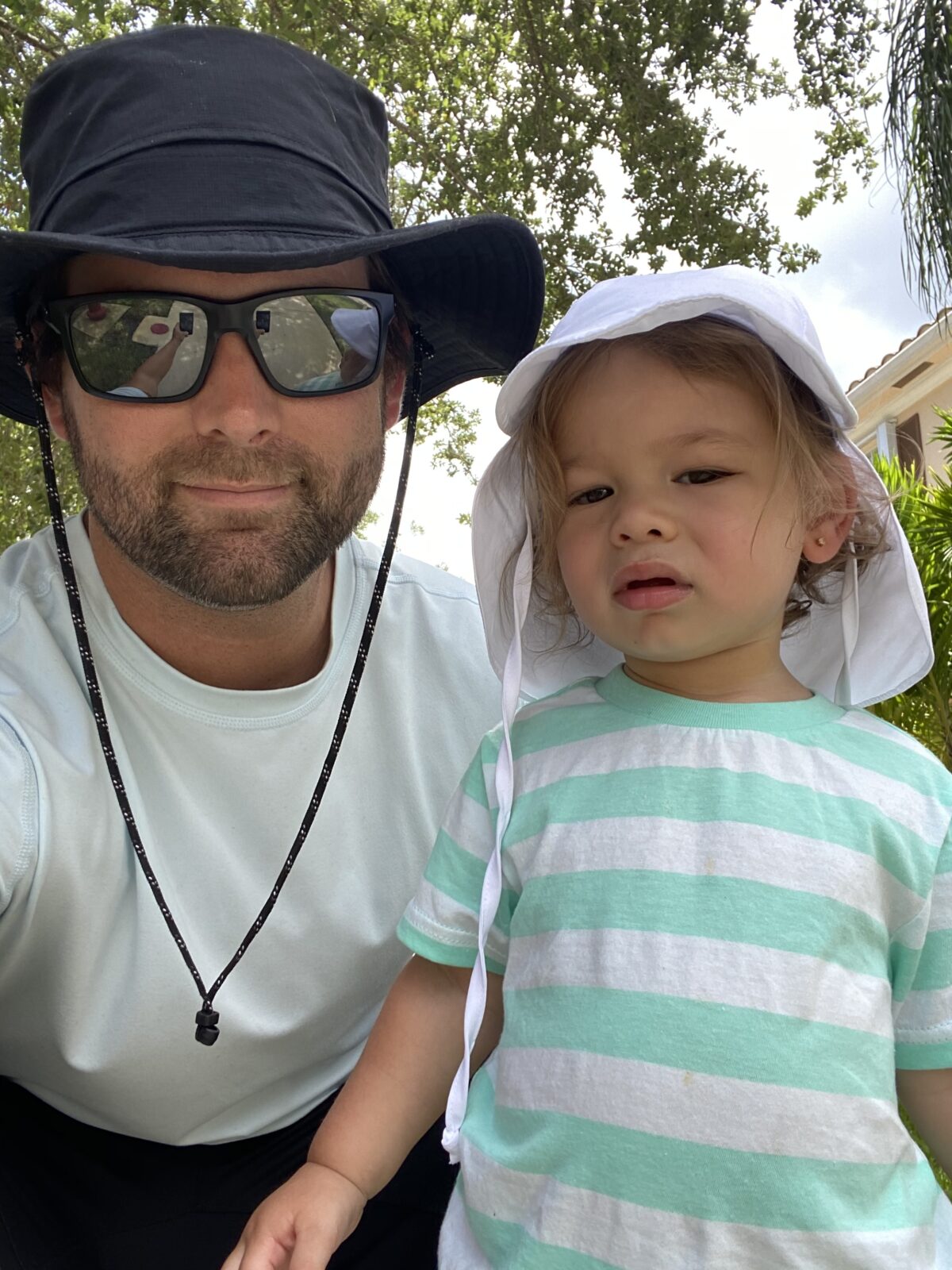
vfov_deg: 60.0
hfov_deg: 46.8
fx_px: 1100
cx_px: 476
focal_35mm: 30
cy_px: 635
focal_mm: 2.71
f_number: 2.2
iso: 25
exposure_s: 1/122
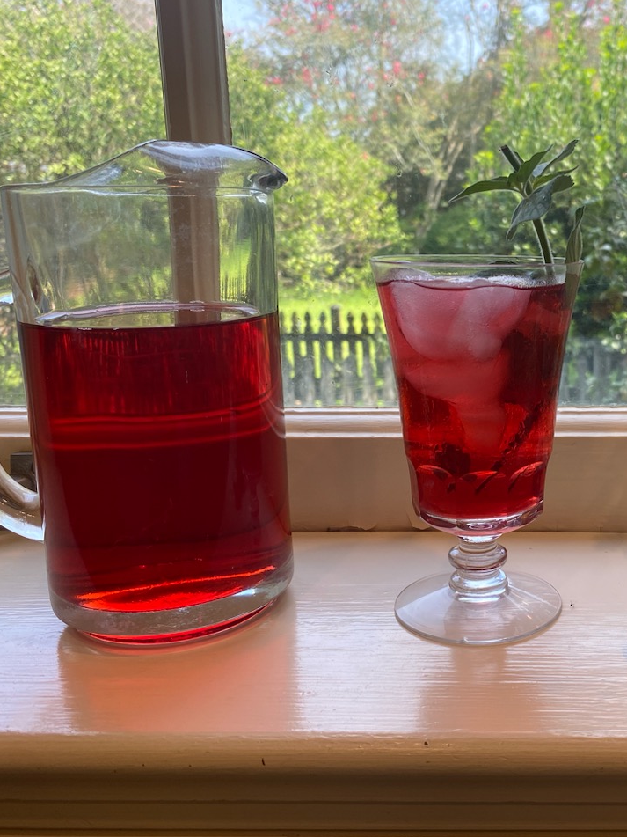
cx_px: 519
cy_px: 419
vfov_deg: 52.6
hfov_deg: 38.8
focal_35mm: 35
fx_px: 845
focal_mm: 4.25
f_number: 1.8
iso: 32
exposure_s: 1/248
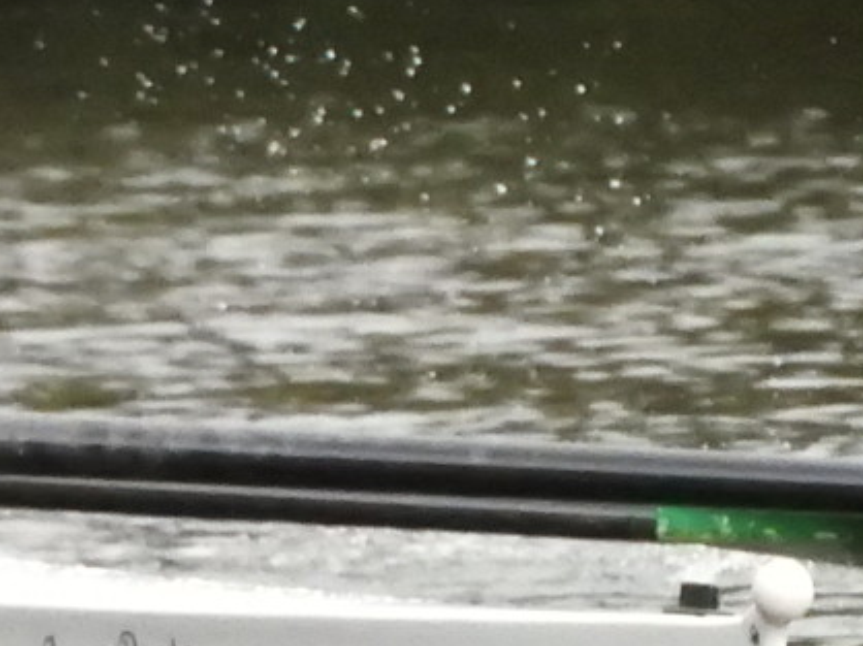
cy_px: 735
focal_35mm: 2298
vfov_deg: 0.6
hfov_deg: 0.9
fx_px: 57258
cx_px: -793
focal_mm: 89.6
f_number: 5.6
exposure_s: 1/1250
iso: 1600
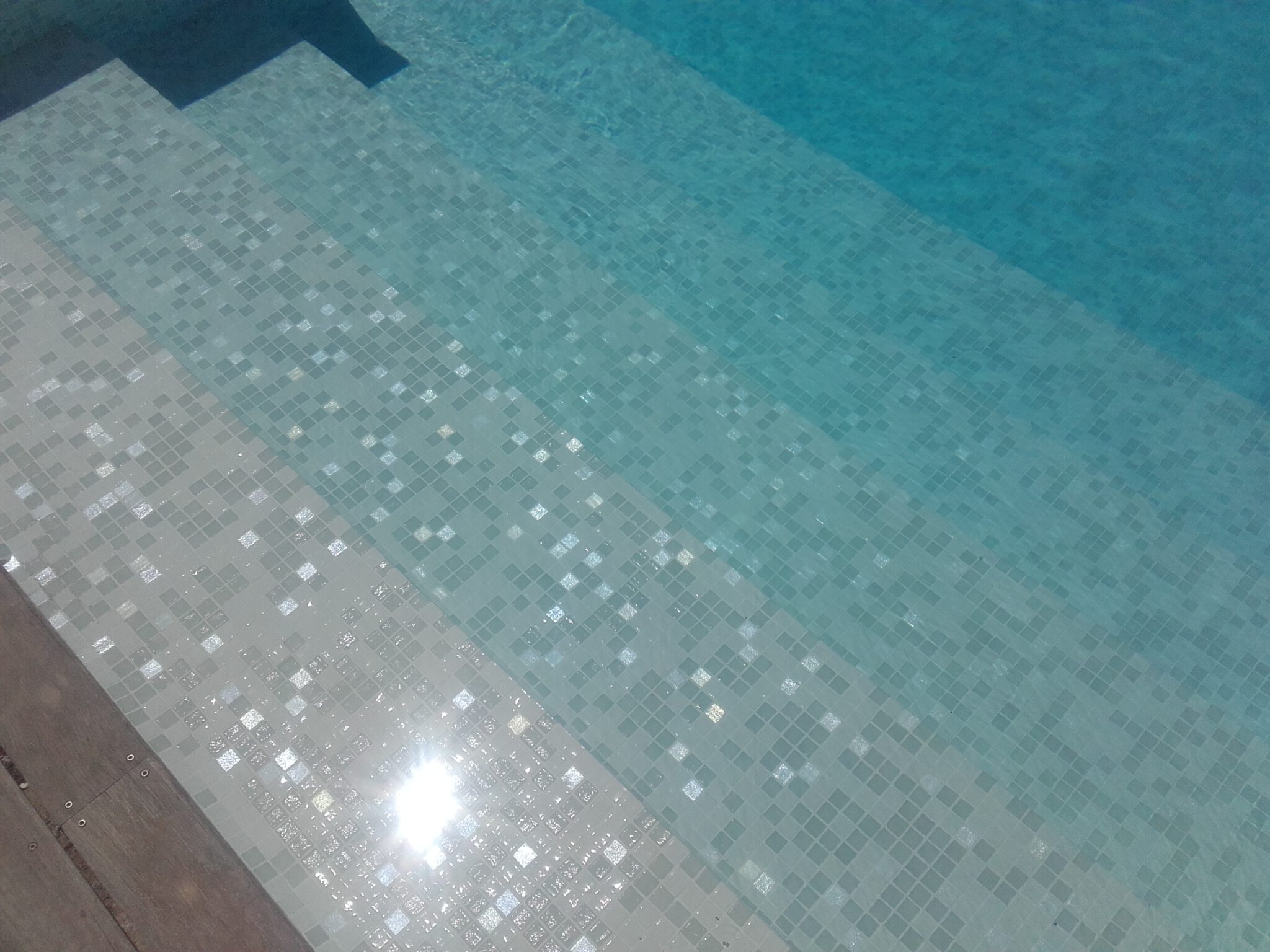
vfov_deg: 45.4
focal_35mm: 31
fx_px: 1137
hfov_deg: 58.4
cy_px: 476
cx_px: 635
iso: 50
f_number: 2.2
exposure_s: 1/7282
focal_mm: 3.31
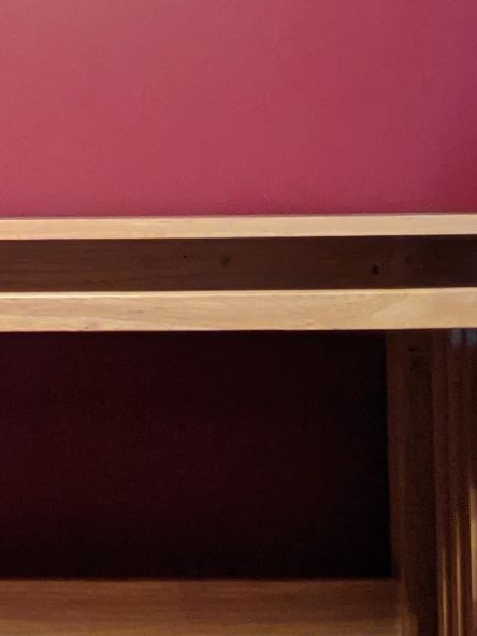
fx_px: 2223
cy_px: 142
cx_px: -552
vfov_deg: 16.2
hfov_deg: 10.9
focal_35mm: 121
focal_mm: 2.97
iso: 620
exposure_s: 1/24
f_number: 1.8
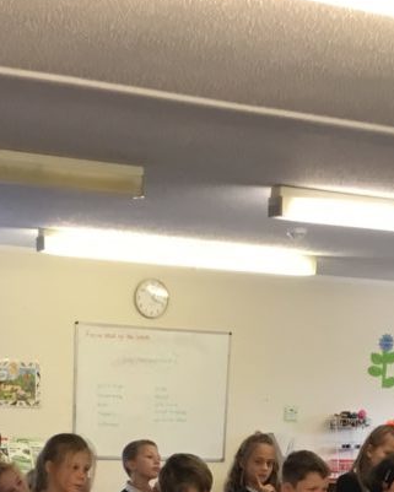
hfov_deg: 16.2
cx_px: 187
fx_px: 1384
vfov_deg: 18.2
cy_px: 715
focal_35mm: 95
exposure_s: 1/33
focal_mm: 3.3
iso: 80
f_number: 2.4
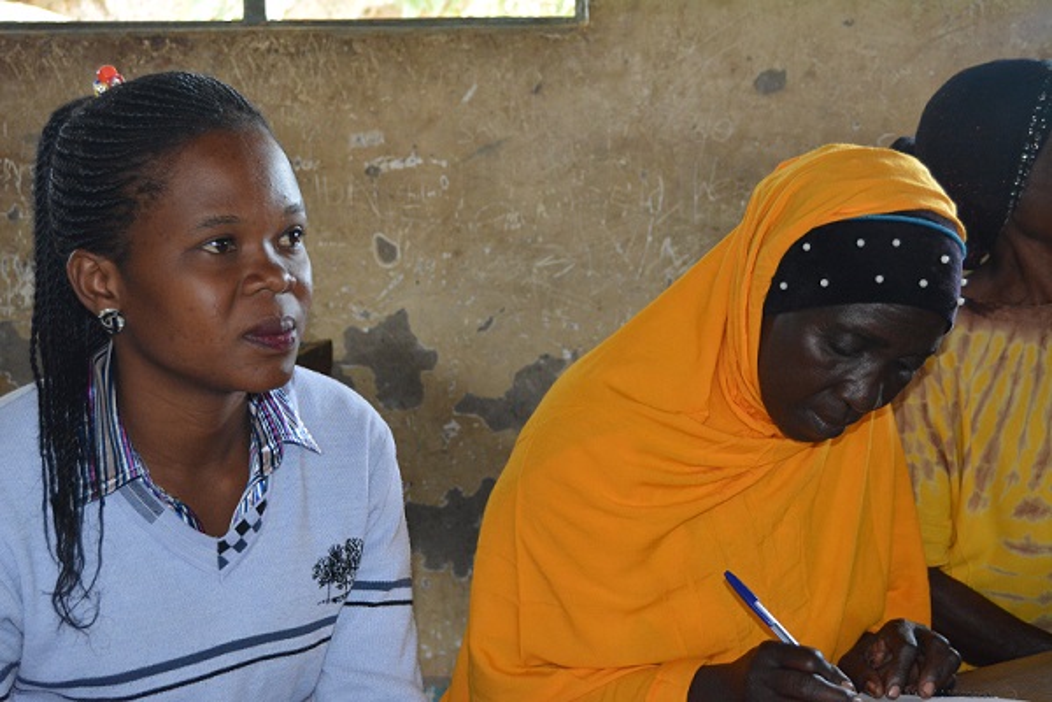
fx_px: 1666
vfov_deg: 23.8
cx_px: 526
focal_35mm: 57
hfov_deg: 35.1
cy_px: 351
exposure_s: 1/60
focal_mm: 38
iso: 2500
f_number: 4.8
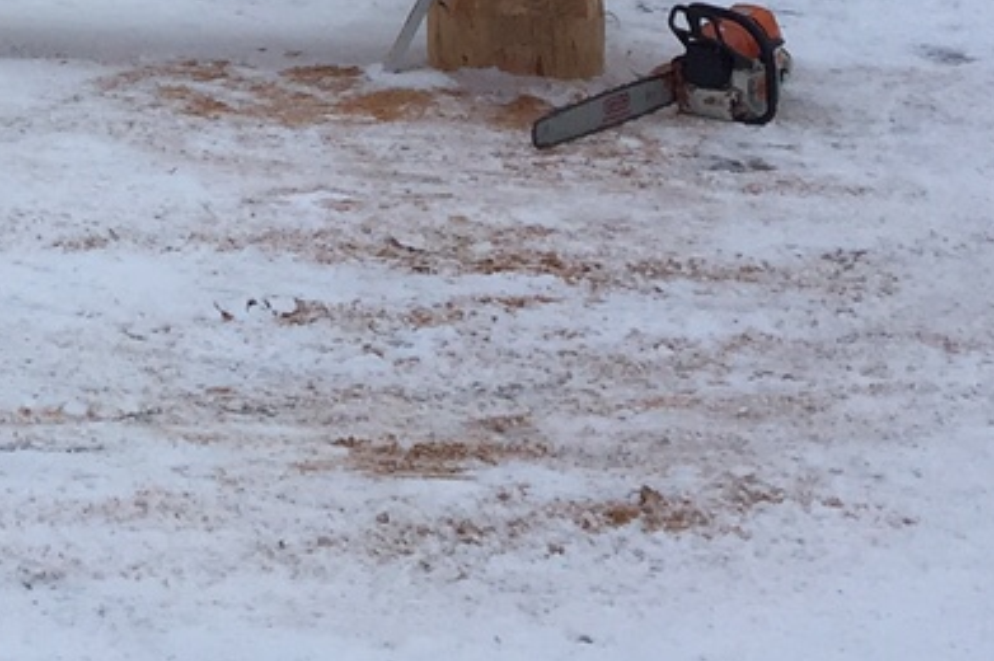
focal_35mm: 126
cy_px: -661
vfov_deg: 10.1
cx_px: -641
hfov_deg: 14.7
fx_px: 3476
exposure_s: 1/1883
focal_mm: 4.15
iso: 32
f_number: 2.2
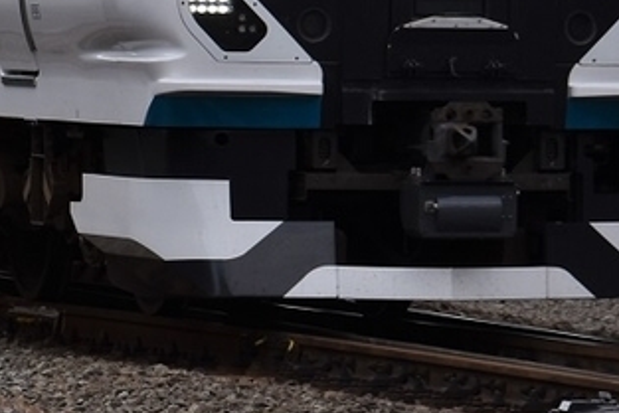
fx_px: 6915
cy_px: -117
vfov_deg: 3.4
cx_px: -366
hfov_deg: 5.1
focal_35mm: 402
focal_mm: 70
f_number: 4.5
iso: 100
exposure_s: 1/800
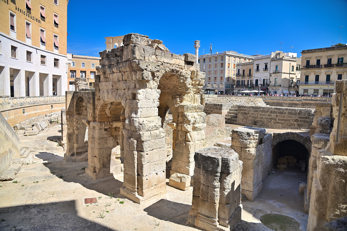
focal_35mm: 24
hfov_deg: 73.8
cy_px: 116
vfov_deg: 53.1
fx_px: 231
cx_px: 174
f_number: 4
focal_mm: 24
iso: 100
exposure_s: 1/500
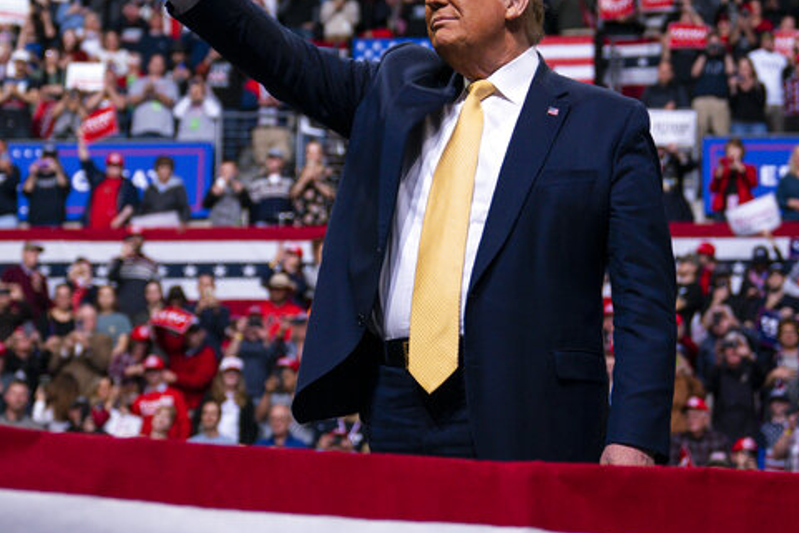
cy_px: 228
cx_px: 465
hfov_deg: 20.8
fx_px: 2176
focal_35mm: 98
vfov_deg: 14.0
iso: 1250
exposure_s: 1/1000
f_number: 2.8
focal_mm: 46
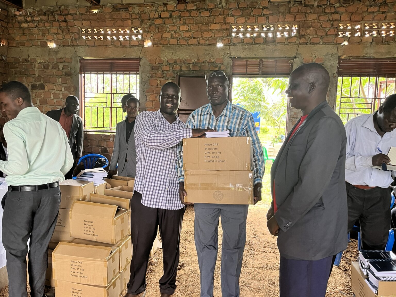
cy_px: 148
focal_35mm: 26
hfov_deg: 67.3
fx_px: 297
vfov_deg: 53.1
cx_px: 198
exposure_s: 1/80
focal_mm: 5.1
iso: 125
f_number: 1.6
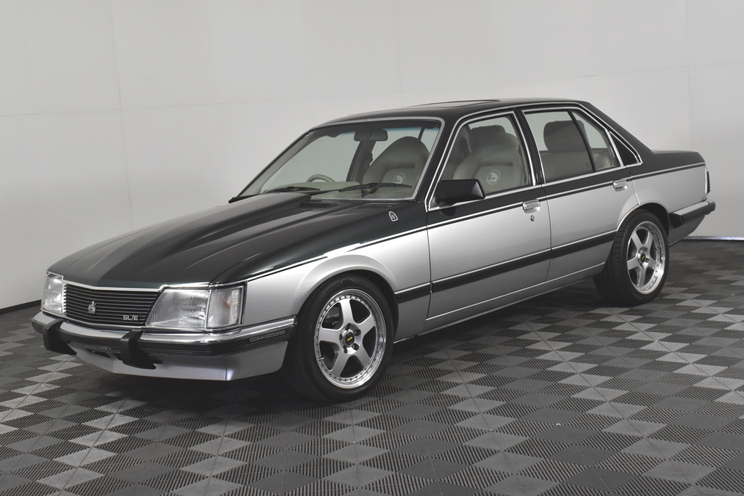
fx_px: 1085
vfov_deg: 25.8
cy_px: 248
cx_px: 372
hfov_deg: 37.8
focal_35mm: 52
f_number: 9
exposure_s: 1/320
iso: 1600
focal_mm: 35
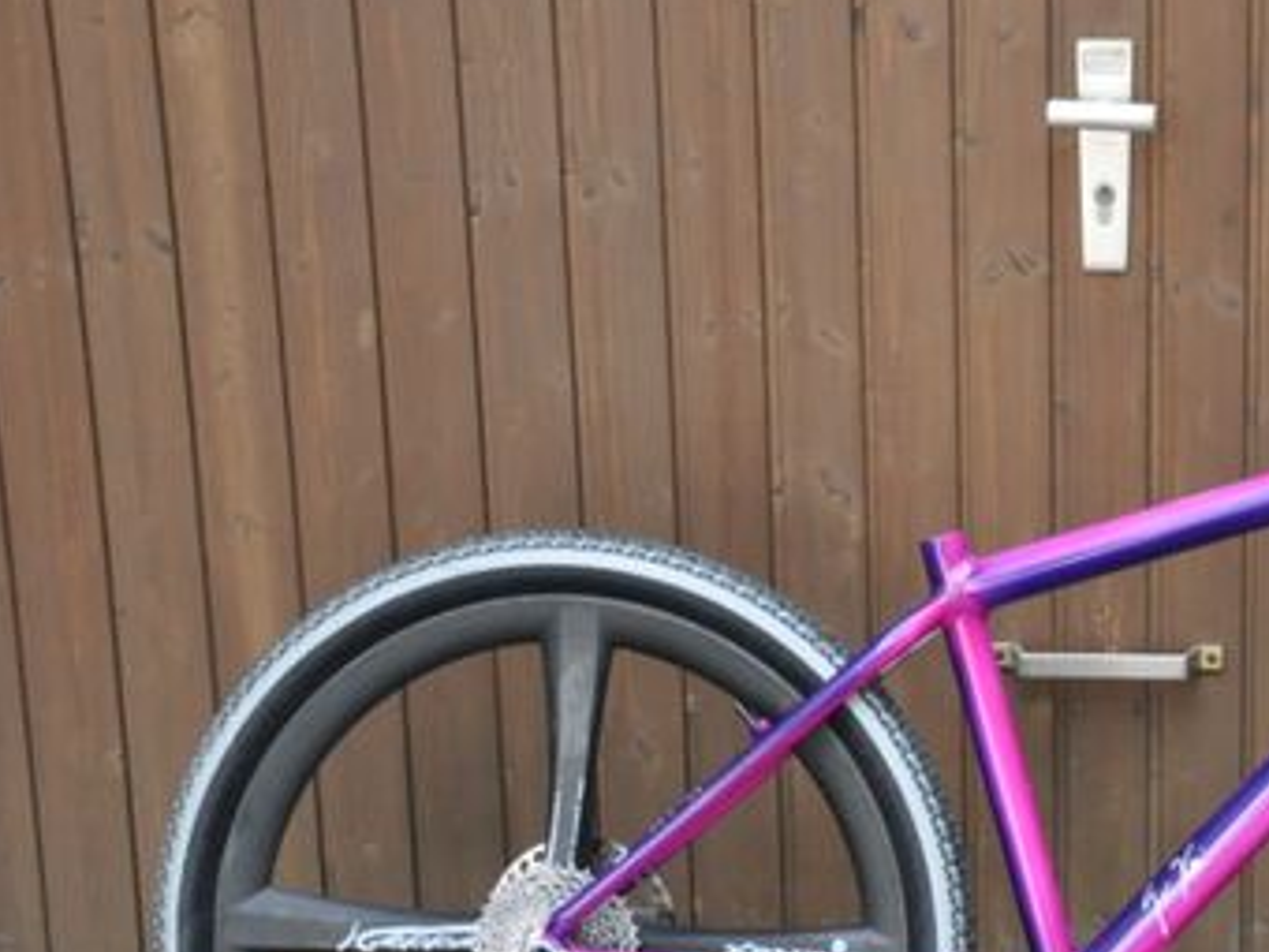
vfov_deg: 15.5
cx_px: 1179
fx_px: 3479
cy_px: 711
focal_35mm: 95
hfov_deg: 20.2
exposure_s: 1/1250
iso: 2000
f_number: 4.5
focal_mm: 35
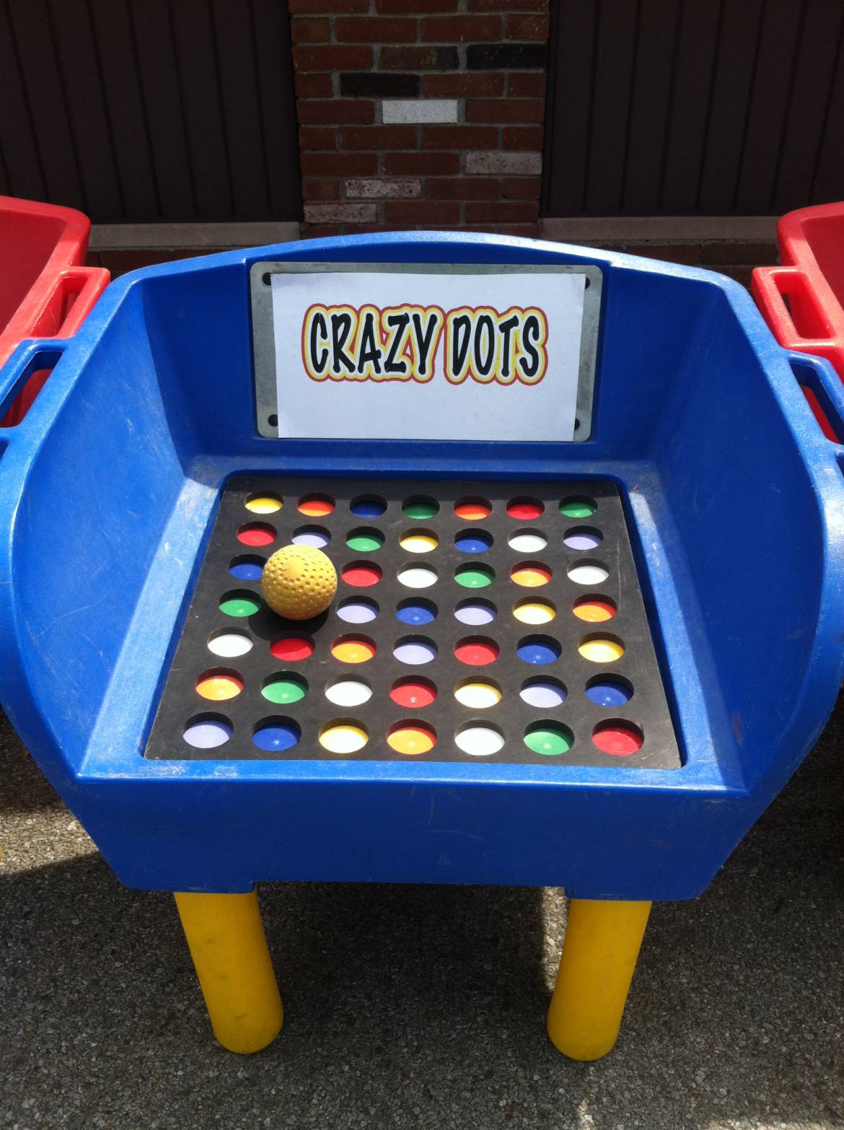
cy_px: 565
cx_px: 422
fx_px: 1141
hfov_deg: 40.6
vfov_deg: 52.7
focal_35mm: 35
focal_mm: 3.85
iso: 80
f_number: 2.8
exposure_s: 1/423
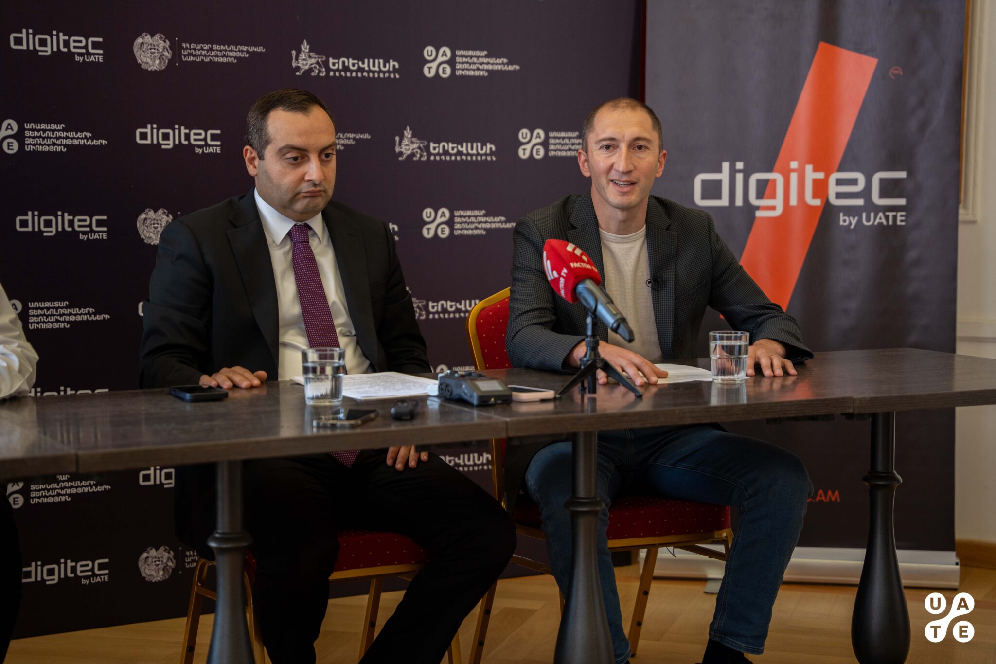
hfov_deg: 28.8
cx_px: 498
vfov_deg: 19.5
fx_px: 1936
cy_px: 332
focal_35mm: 70
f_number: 2.8
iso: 640
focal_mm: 70
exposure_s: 1/50
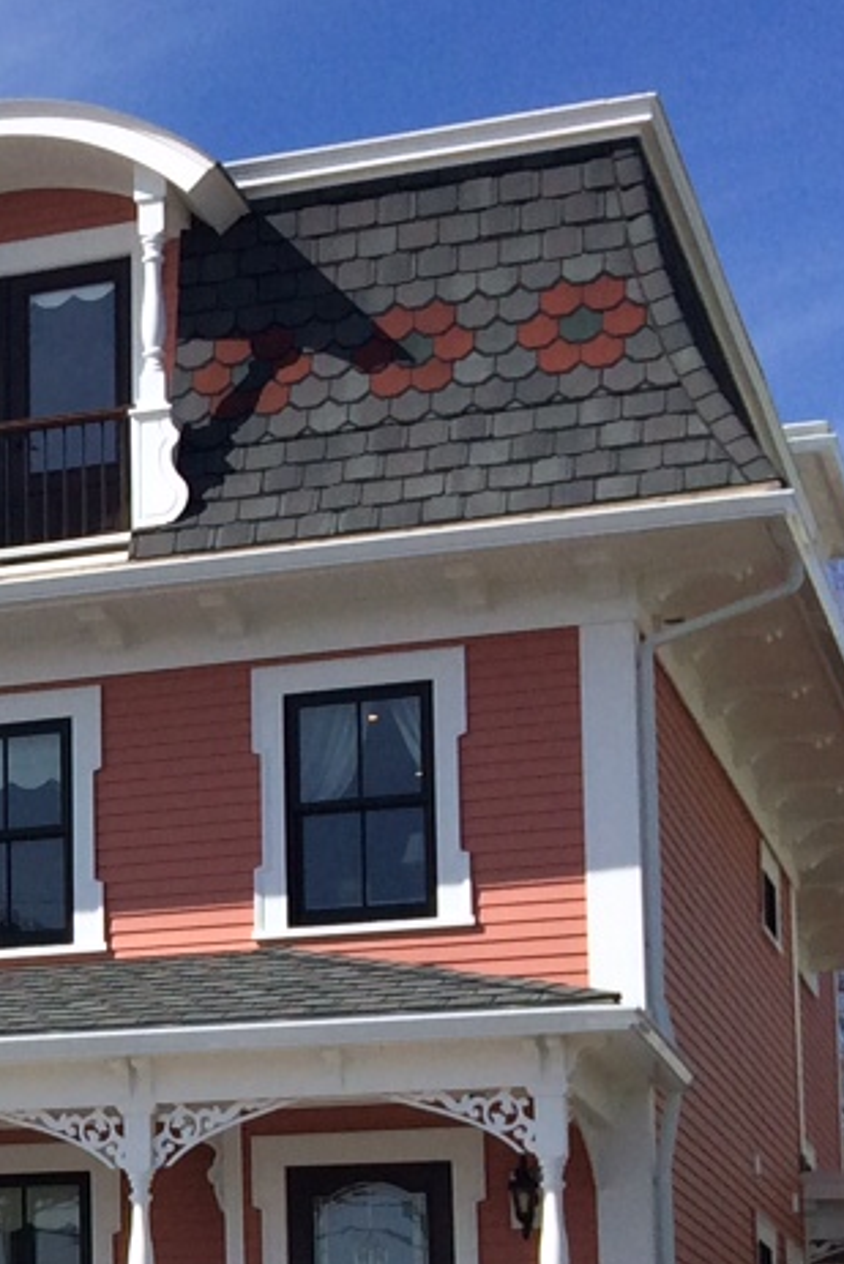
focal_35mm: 110
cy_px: 1092
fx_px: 3865
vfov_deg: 18.3
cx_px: -882
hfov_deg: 11.2
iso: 32
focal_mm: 4.12
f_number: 2.2
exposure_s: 1/2933
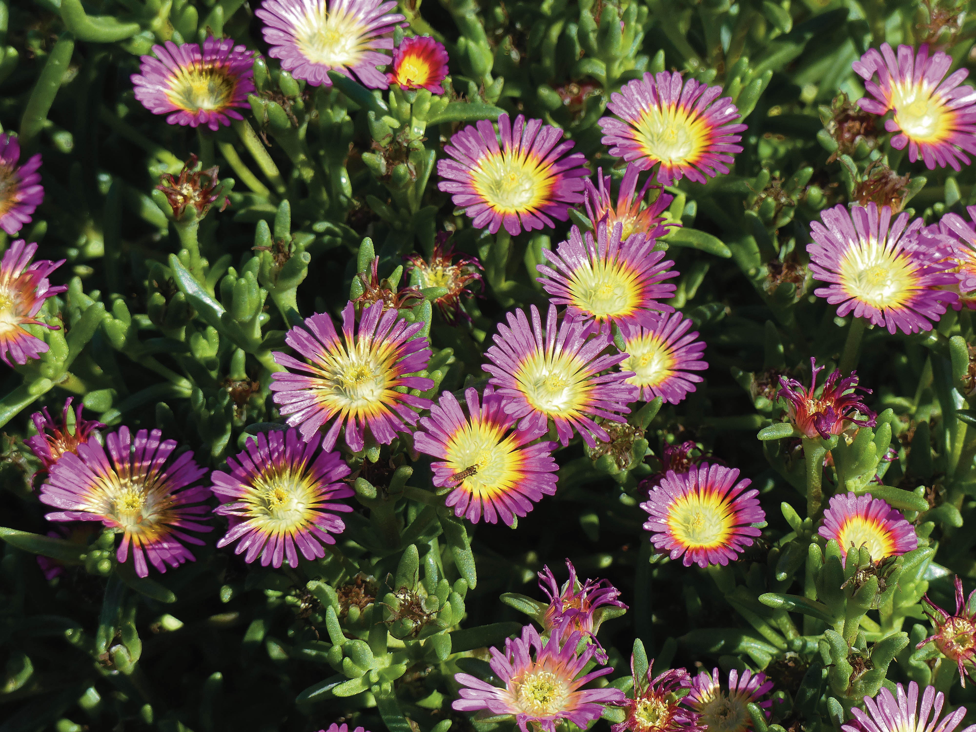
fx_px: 6344
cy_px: 366
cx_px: 488
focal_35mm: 225
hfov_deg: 8.8
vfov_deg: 6.6
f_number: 4
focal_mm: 40.4
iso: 100
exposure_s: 1/800
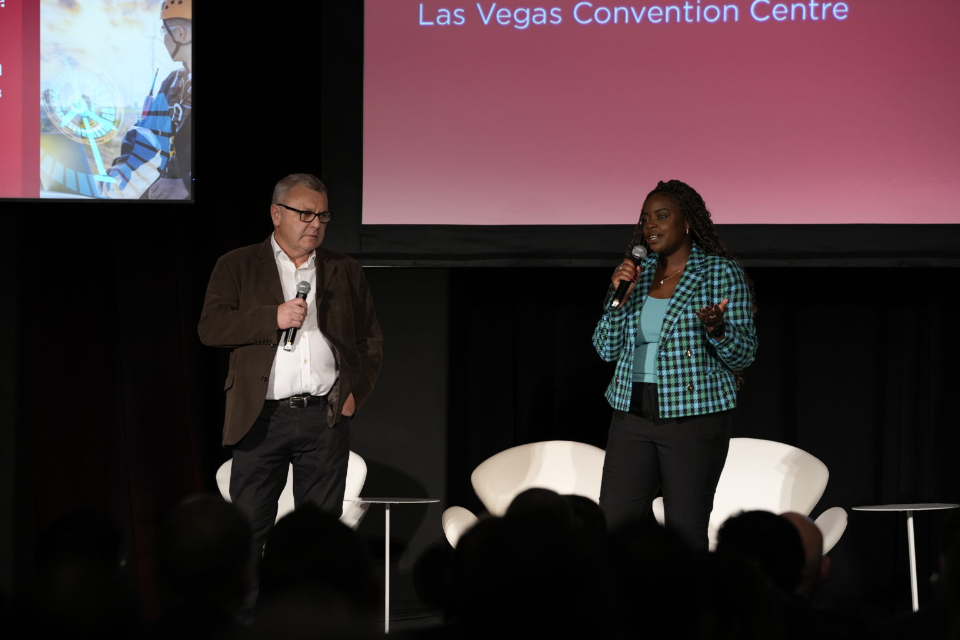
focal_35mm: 127
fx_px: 3386
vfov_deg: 10.8
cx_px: 480
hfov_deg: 16.1
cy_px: 320
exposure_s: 1/250
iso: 1600
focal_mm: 127
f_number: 4
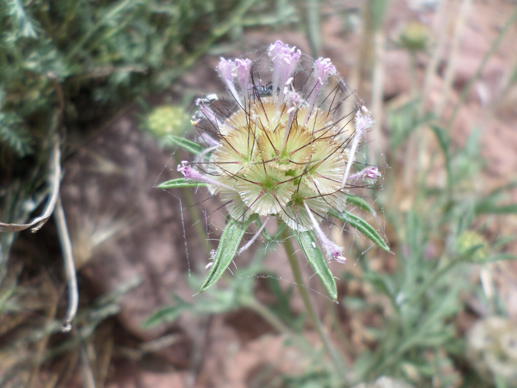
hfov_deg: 69.4
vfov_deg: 54.9
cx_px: 258
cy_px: 194
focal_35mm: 25
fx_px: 373
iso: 80
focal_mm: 4.5
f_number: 2.5
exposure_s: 1/750
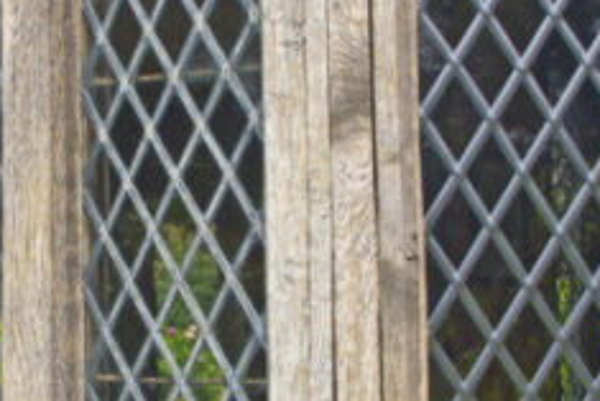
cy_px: 213
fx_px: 2001
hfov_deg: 17.0
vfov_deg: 11.4
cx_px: 156
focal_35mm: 120
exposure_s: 1/250
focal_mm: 24
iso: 100
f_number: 8
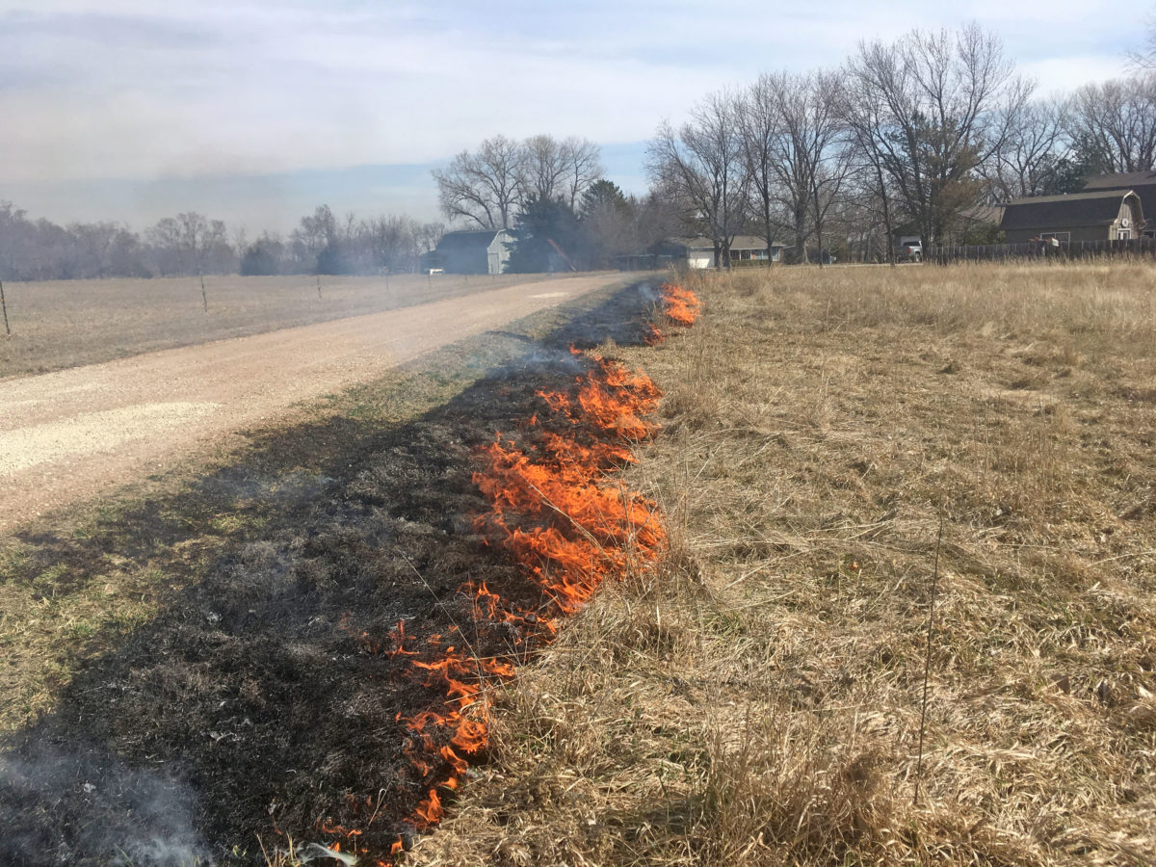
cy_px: 434
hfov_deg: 61.7
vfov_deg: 48.2
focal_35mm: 29
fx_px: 968
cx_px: 578
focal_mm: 4.15
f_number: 2.2
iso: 25
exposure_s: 1/1972
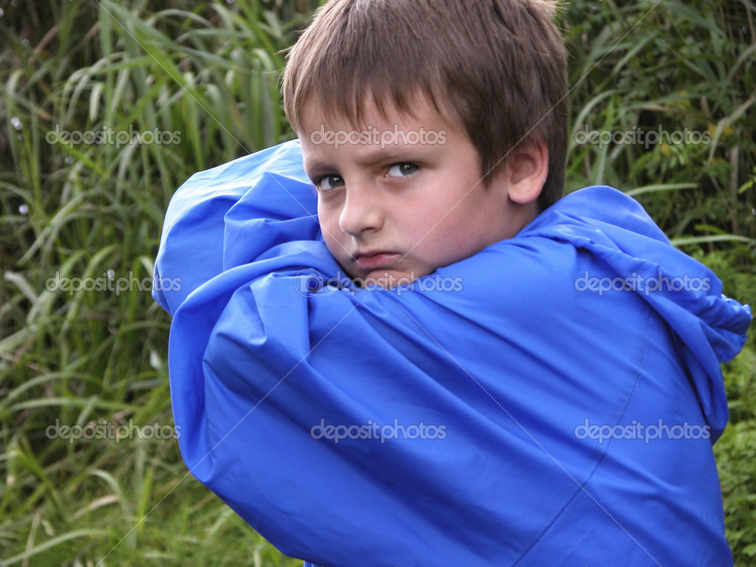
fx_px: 3232
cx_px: 378
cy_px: 284
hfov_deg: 13.3
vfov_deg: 10.0
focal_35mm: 148
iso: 100
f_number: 3.9
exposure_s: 1/68.5
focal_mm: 37.7
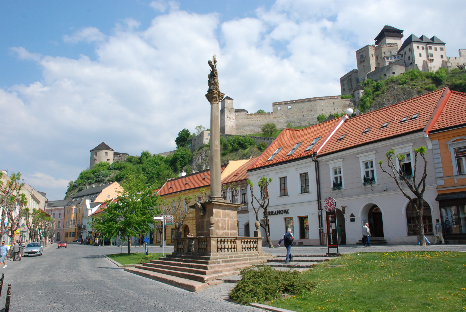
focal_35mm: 30
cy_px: 156
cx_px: 233
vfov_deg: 43.7
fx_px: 389
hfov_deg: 61.9
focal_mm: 20
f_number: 13
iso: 800
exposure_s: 1/640
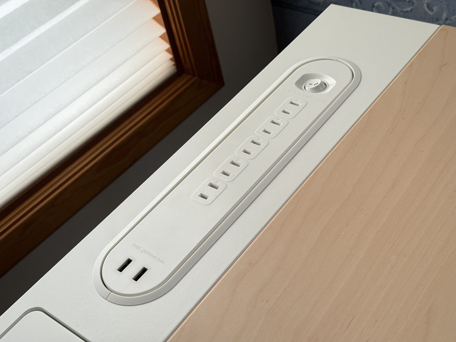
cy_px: 171
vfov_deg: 30.3
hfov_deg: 39.7
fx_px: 632
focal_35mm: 48
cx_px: 228
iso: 100
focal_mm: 6.76
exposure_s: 1/105
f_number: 1.78
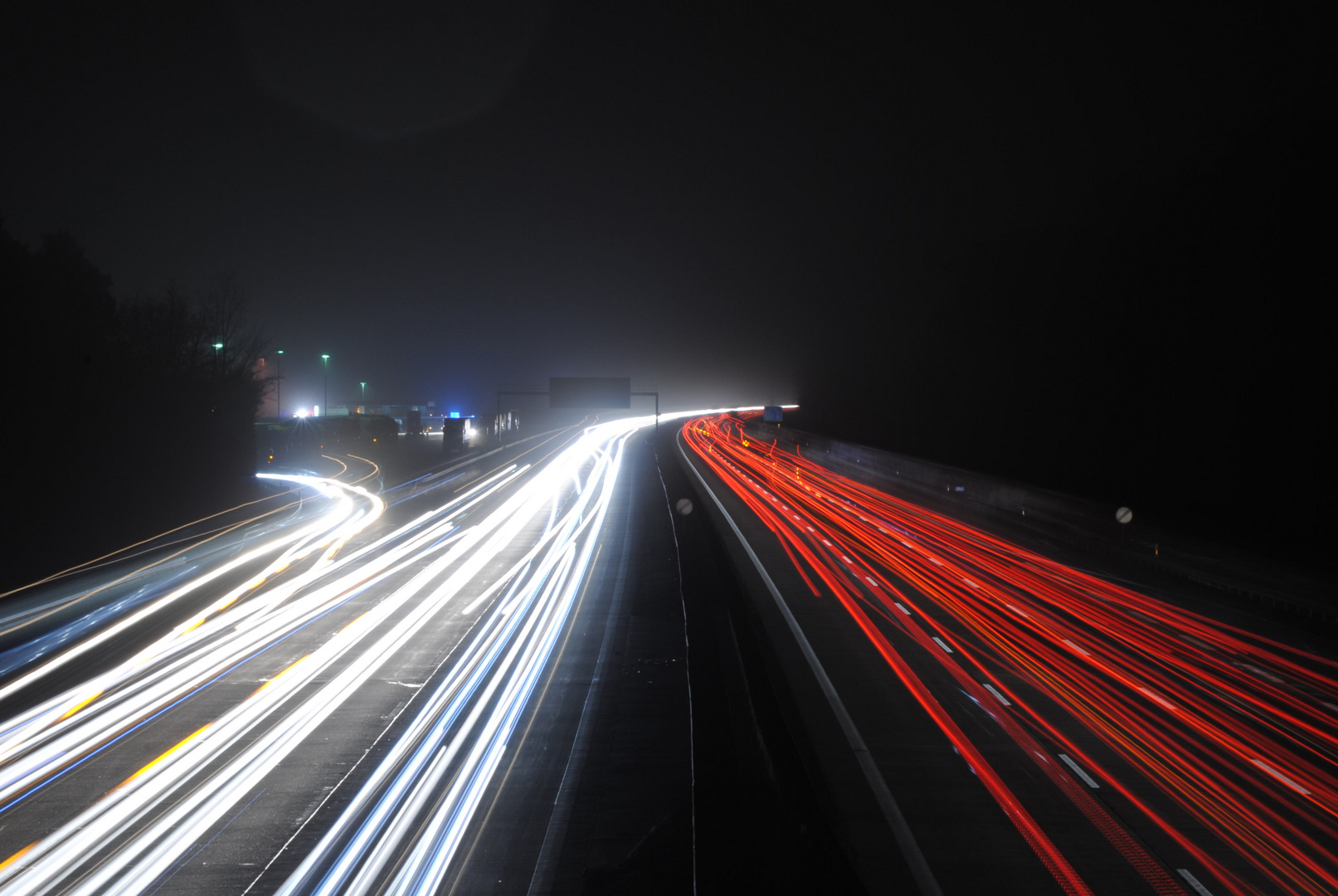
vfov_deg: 13.9
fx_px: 3684
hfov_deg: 20.6
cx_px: 669
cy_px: 448
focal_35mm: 99
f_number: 22
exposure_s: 30
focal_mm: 66
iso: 100
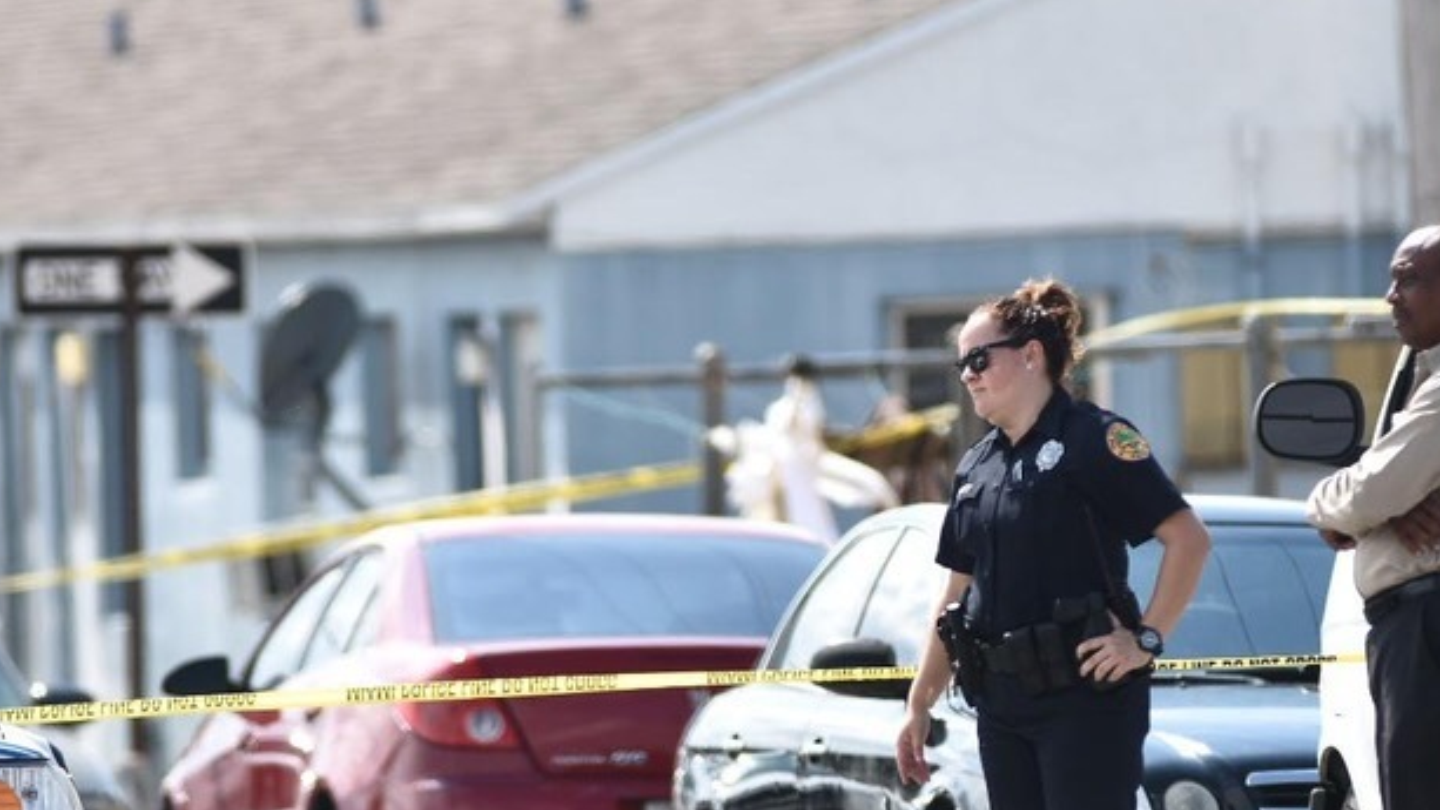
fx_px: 31696
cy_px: 725
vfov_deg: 1.5
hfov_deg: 2.6
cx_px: 1081
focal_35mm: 830
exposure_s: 1/1000
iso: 100
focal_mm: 300
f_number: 4
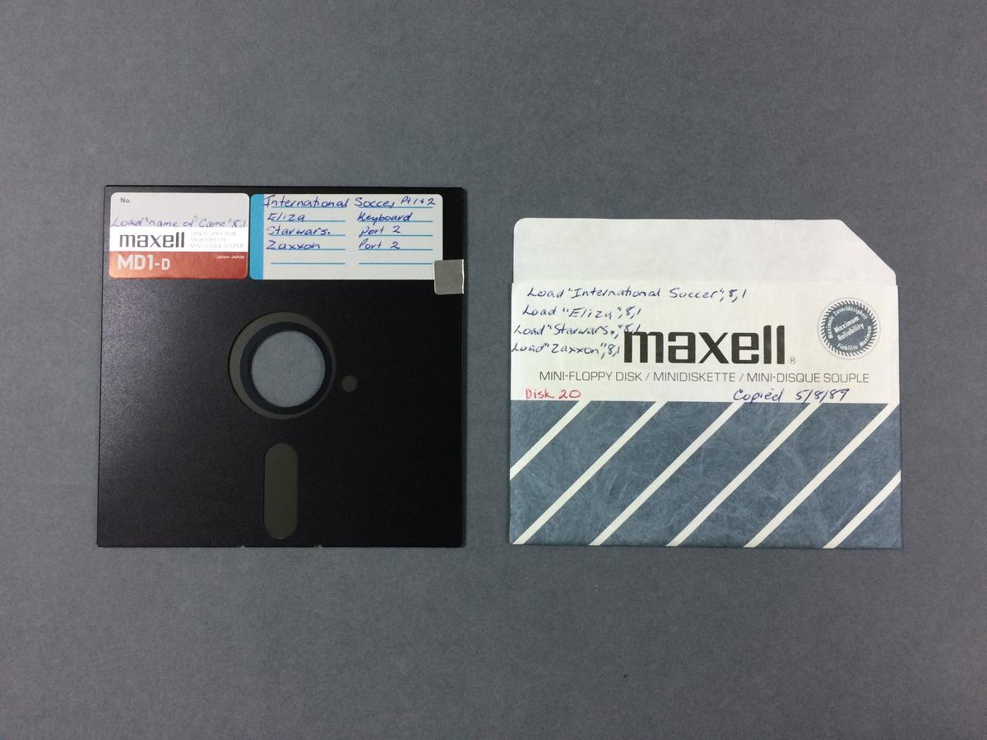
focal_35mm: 29
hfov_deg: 61.7
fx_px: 827
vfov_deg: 48.2
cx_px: 494
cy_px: 370
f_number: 2.2
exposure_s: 1/33
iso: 125
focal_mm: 4.15
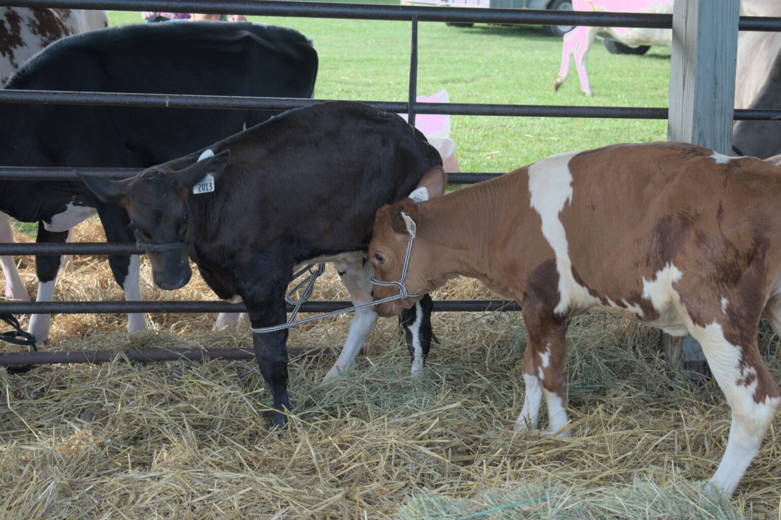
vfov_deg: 18.9
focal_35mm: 72
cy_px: 260
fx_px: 1561
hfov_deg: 28.1
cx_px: 390
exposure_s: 1/125
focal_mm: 48
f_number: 5.6
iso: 400
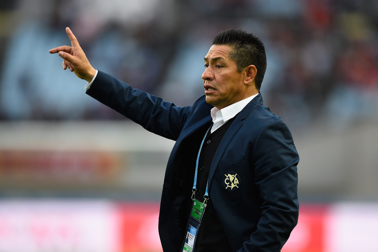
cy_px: 126
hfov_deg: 5.2
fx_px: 4198
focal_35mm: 400
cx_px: 189
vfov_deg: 3.4
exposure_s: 1/1000
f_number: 3.2
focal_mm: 400
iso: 1600
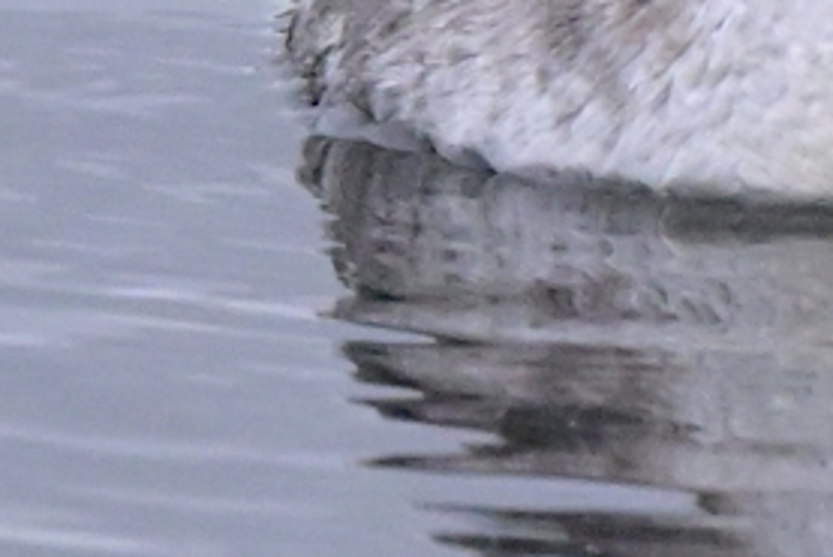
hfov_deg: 0.8
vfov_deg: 0.5
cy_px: -518
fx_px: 60190
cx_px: 1004
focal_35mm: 2600
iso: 4500
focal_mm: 600
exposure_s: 1/320
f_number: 6.3
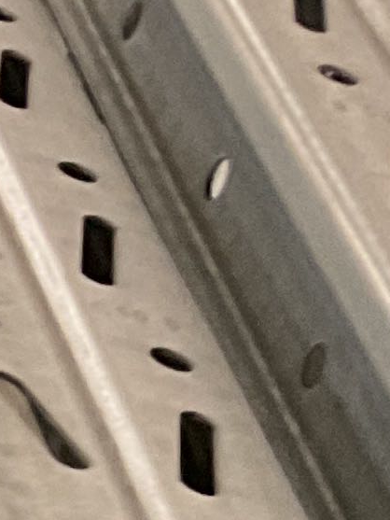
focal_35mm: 210
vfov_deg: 7.9
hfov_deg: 6.3
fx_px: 3153
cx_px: -879
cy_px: 1640
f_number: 1.8
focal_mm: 3
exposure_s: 1/33
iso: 320
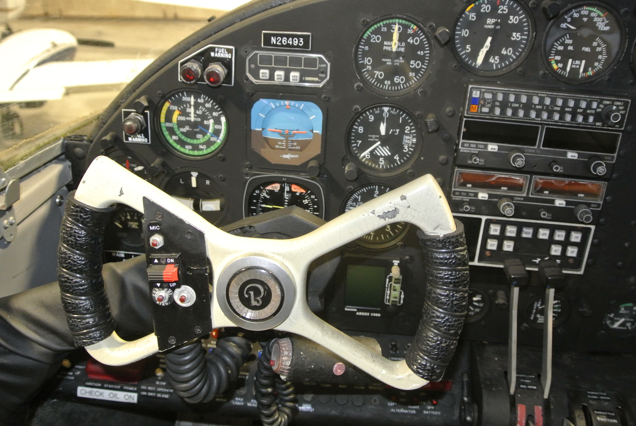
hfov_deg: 55.7
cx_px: 325
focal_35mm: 34
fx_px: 601
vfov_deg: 39.0
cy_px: 222
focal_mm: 12.2
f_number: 3.8
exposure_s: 1/15
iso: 800
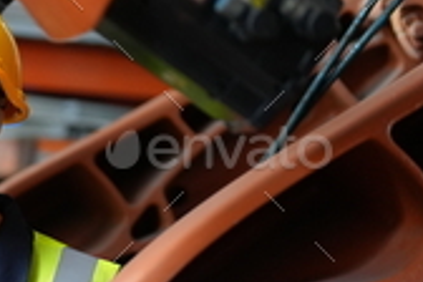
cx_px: -166
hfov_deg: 11.3
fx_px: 2068
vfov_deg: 7.8
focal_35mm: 176
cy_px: 268
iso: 1600
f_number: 1.2
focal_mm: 50
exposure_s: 1/546
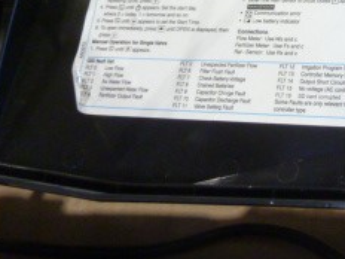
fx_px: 688
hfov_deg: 25.7
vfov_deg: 20.2
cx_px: 396
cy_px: -39
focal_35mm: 69
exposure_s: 1/15
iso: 400
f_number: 3.3
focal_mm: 4.1
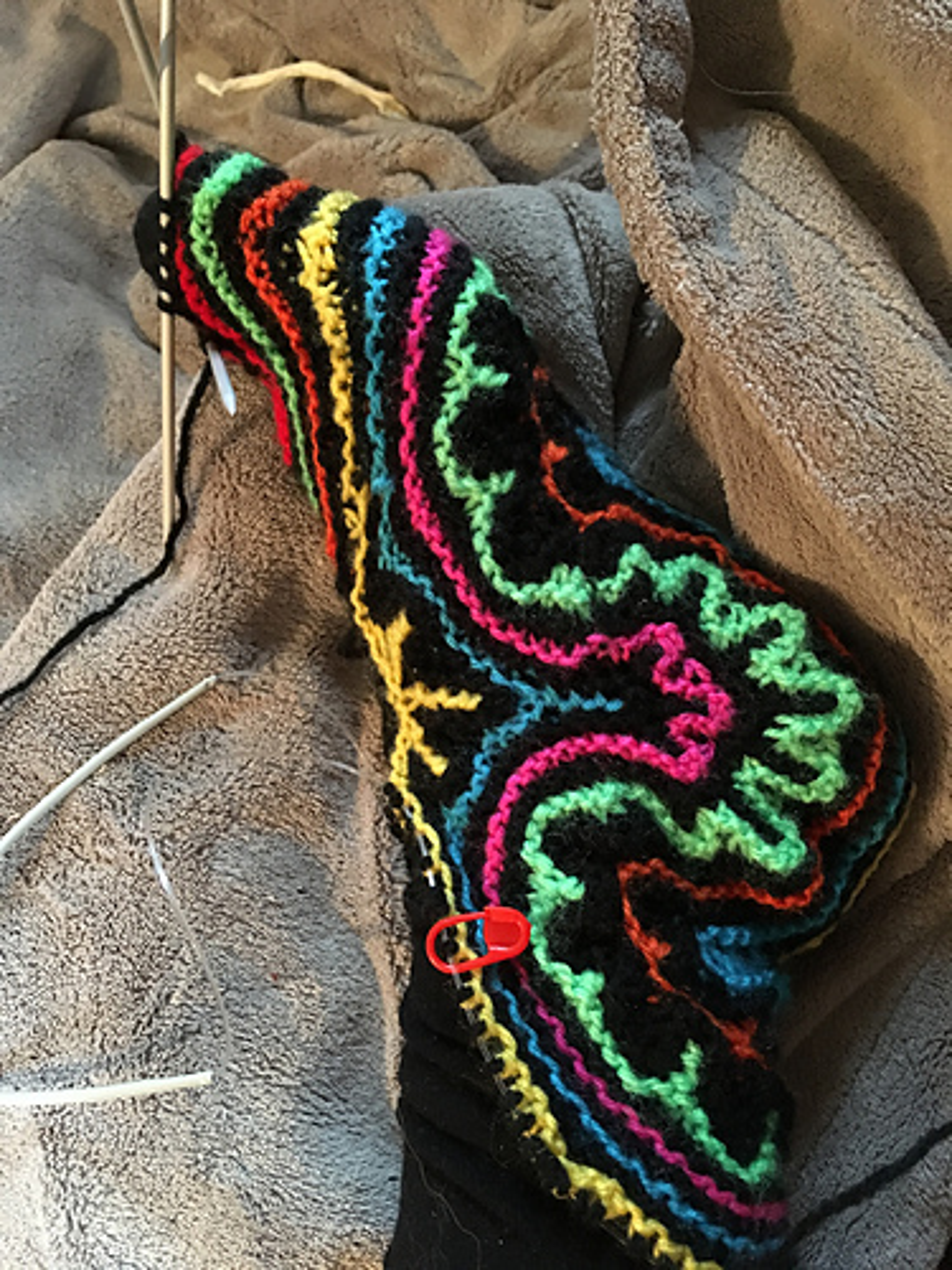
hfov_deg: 48.2
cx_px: 476
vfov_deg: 61.7
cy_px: 635
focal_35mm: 29
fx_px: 1063
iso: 640
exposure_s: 1/17
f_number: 2.2
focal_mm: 4.15
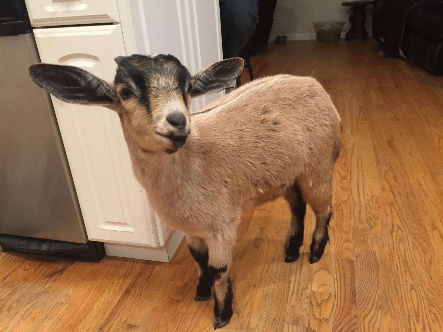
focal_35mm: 29
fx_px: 371
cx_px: 222
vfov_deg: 48.2
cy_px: 166
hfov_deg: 61.7
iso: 100
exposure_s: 1/15
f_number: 2.2
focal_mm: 4.15
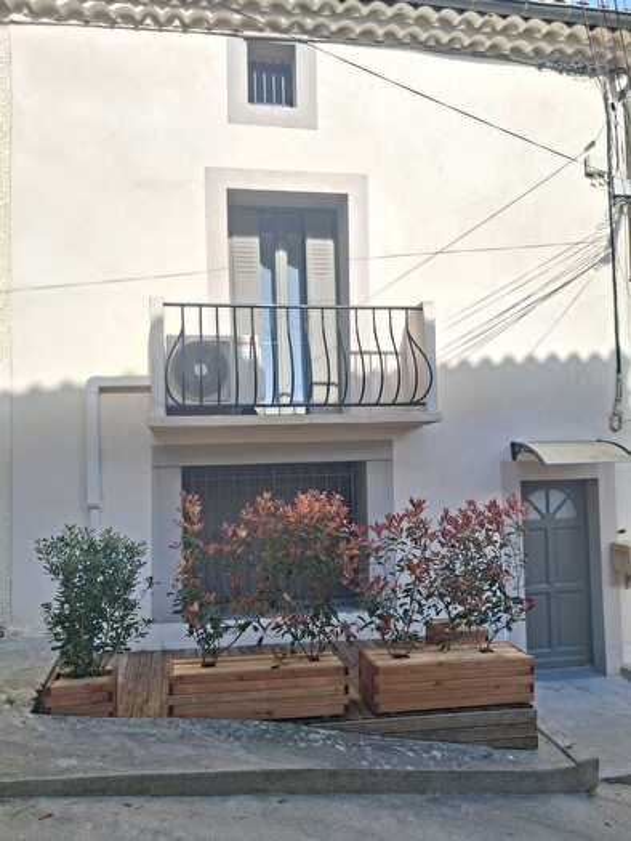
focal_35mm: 27
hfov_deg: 51.4
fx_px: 656
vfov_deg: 65.3
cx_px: 316
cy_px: 420
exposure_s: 1/189
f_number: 1.8
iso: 20
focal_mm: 4
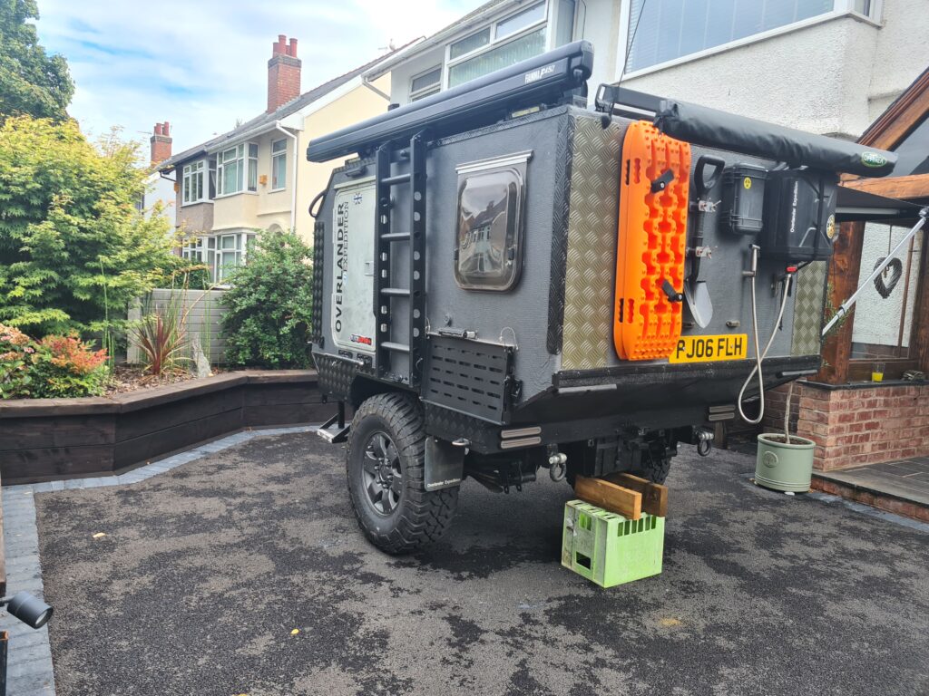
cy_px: 348
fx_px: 698
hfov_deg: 67.3
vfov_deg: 53.1
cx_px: 464
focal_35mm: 26
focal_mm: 5.4
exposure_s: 1/479
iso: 50
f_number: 1.8
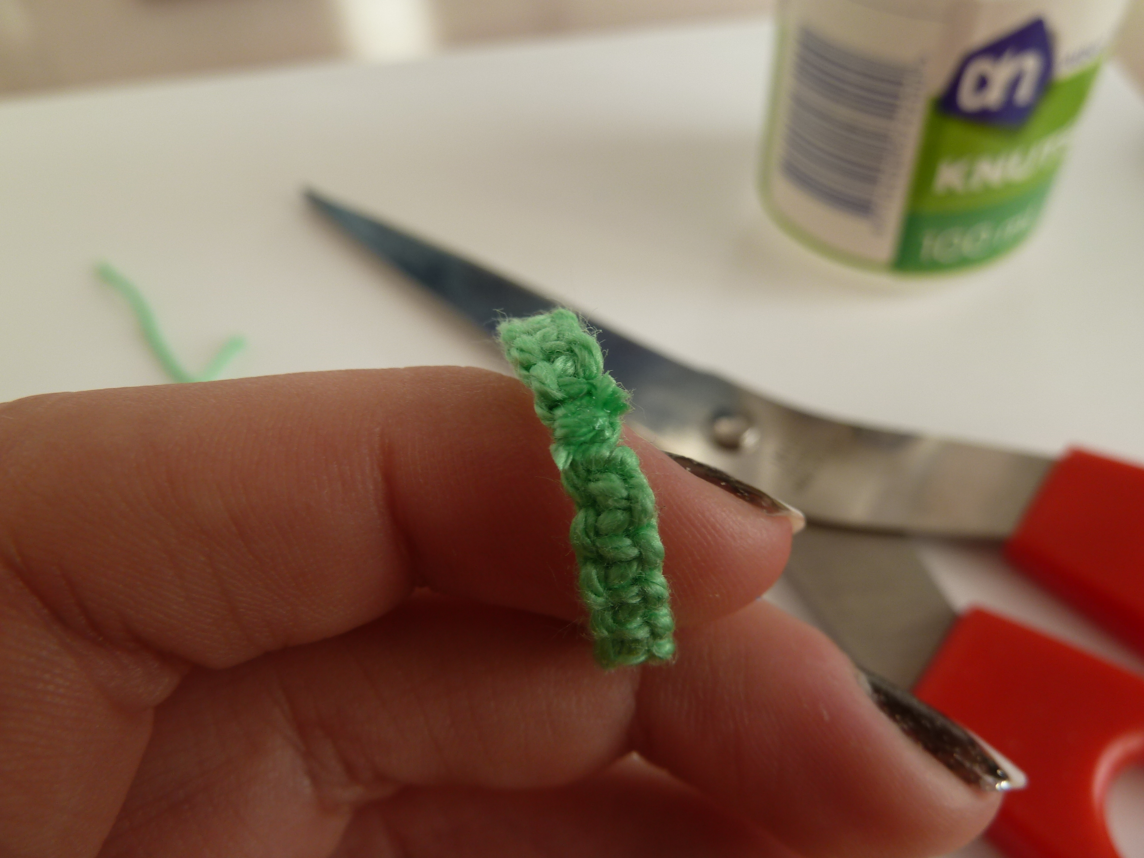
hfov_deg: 69.4
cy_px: 429
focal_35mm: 25
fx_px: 826
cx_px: 572
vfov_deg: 54.9
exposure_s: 1/40
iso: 80
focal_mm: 4.1
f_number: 3.3
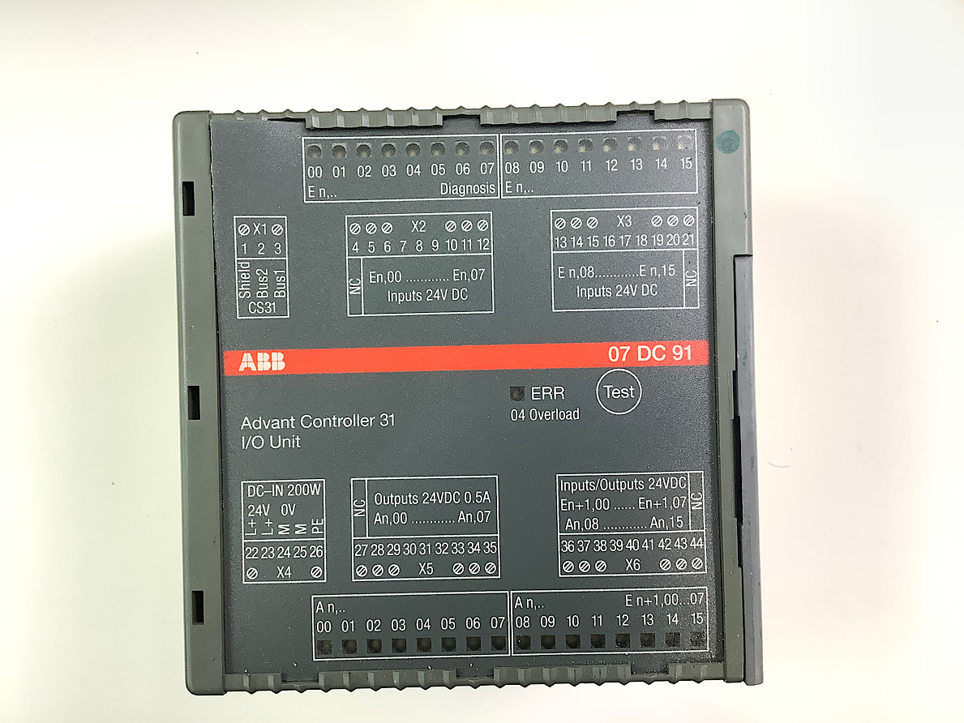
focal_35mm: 31
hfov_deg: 58.3
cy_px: 362
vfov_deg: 45.4
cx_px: 482
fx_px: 863
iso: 80
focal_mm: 3.3
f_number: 2.4
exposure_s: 1/50
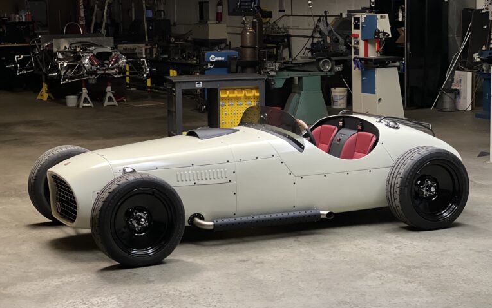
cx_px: 246
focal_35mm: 82
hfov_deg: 25.2
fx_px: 1100
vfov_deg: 15.9
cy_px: 165
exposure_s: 1/15
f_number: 2.8
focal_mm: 9
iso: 400
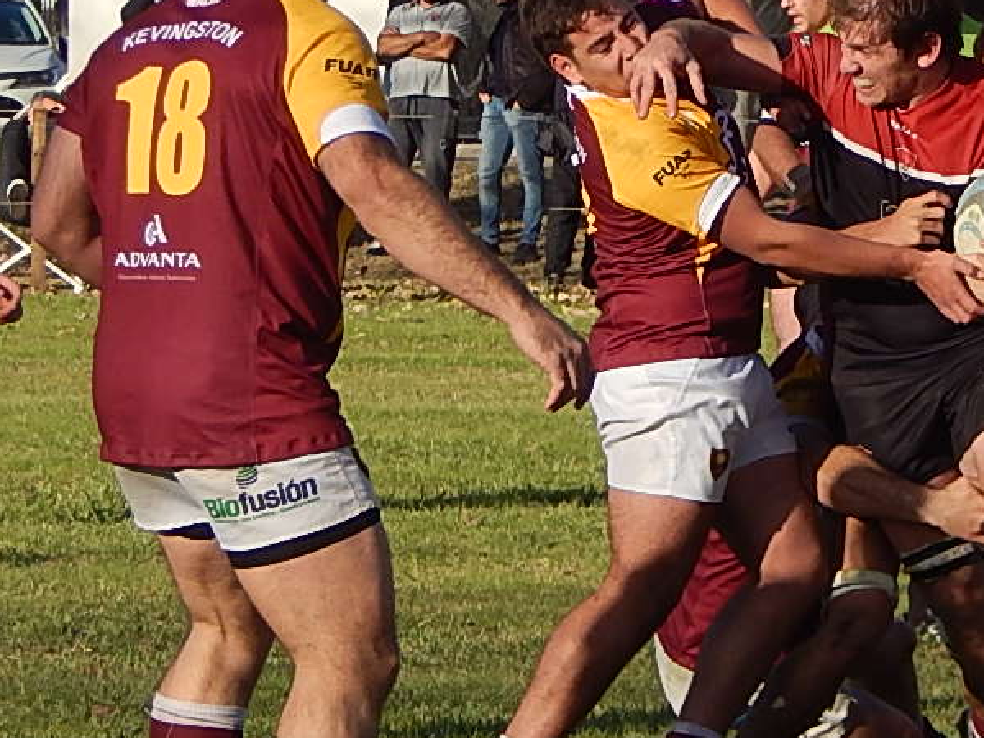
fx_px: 13957
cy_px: 231
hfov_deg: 4.0
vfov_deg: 3.0
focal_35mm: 491
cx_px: 938
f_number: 5.3
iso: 125
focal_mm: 32.8
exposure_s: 1/500
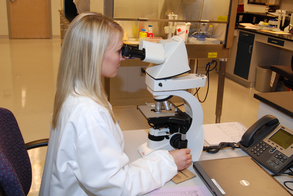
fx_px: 318
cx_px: 146
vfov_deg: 34.3
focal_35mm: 39
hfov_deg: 49.5
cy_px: 98
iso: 800
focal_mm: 26
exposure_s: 1/60
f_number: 8
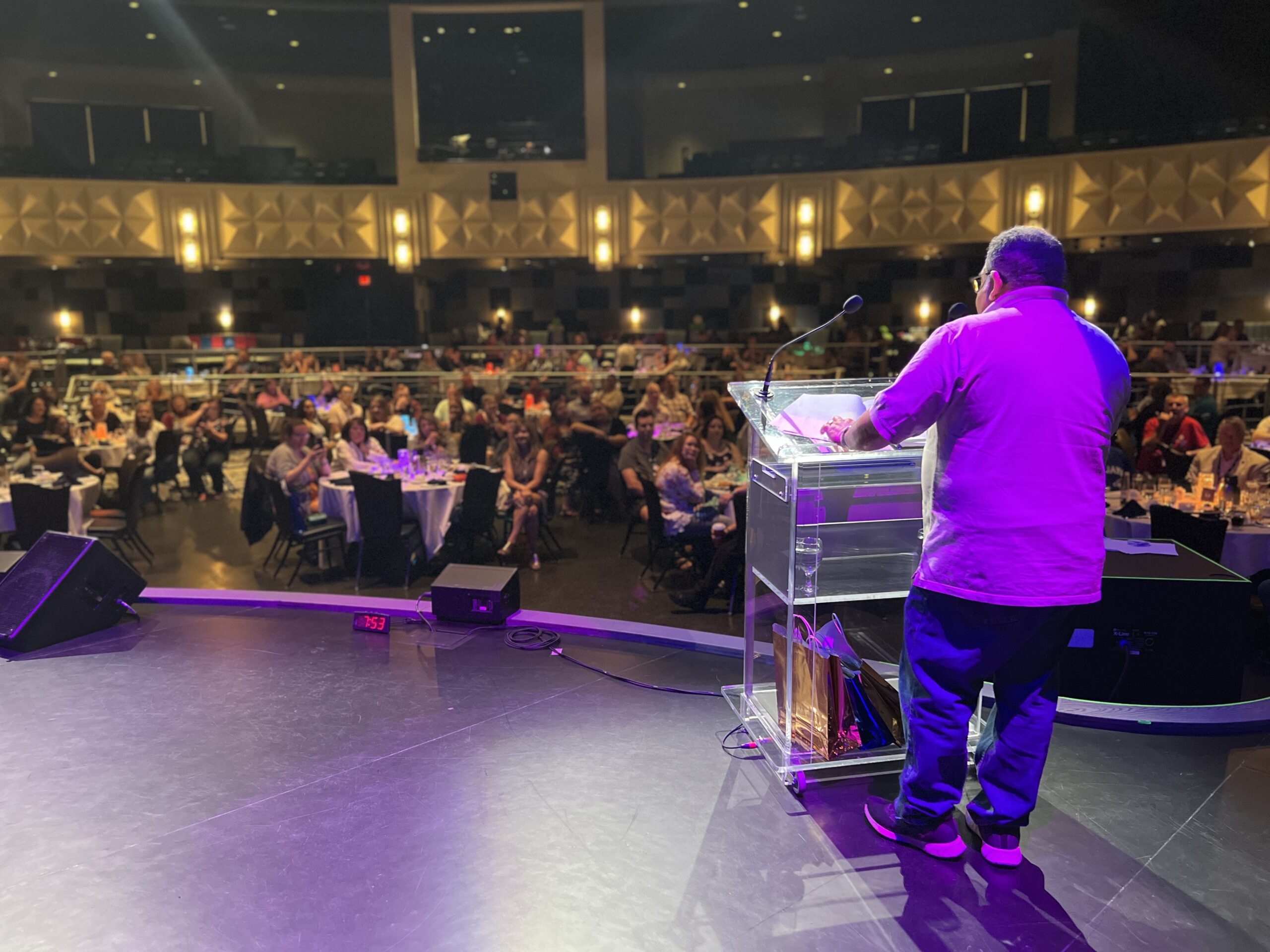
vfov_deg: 53.1
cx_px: 635
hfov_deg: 67.3
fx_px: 954
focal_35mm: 26
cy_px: 476
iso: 500
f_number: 1.5
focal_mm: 5.7
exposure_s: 1/60
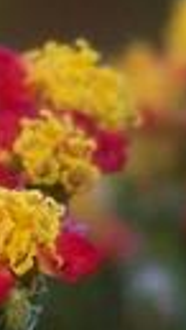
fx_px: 27511
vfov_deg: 0.7
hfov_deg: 0.4
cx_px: -403
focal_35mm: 3152
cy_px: 373
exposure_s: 1/160
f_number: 4.5
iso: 200
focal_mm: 64.4
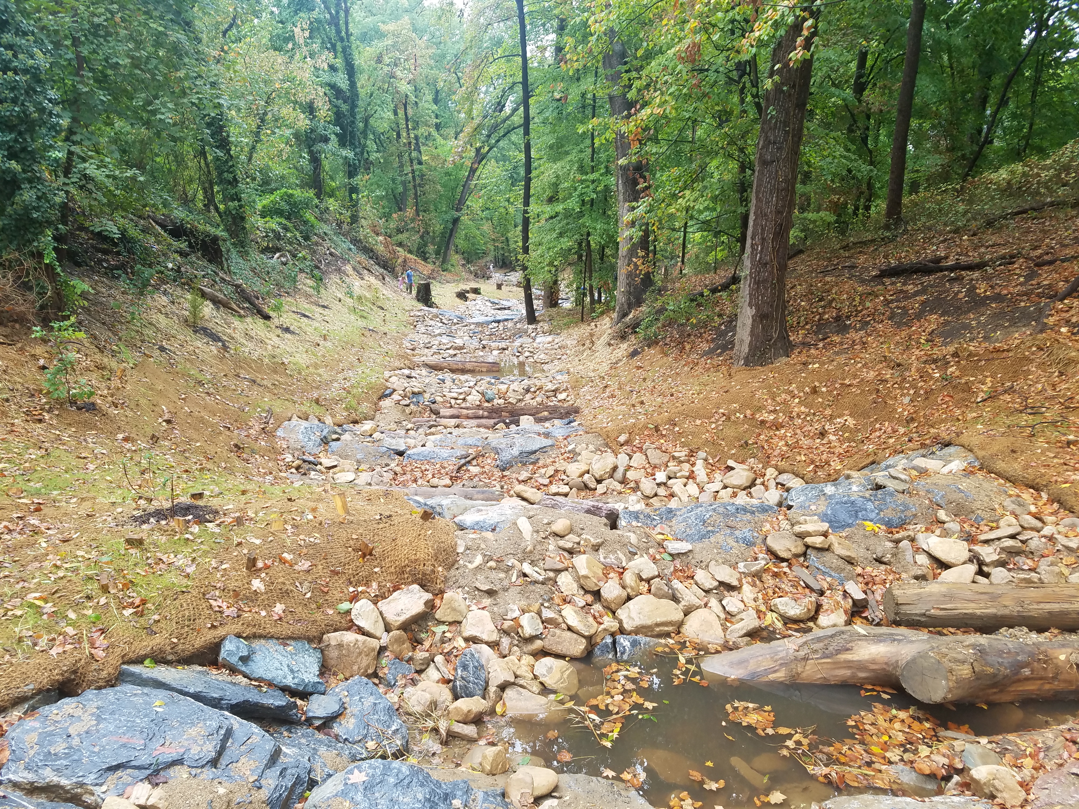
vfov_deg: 53.1
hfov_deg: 67.3
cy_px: 404
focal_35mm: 26
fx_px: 810
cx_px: 540
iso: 50
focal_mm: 4.2
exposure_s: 1/147
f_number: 1.7
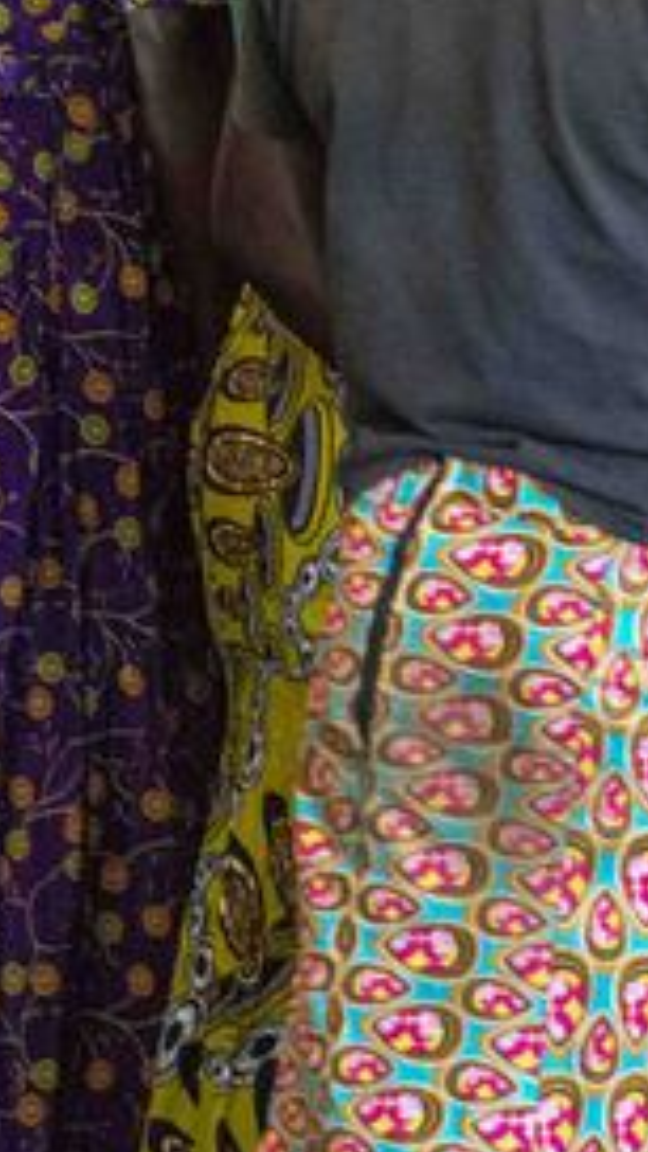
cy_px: 462
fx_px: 7576
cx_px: 1038
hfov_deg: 4.9
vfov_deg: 8.7
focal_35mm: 248
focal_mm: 70
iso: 6400
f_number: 7.1
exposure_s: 1/80
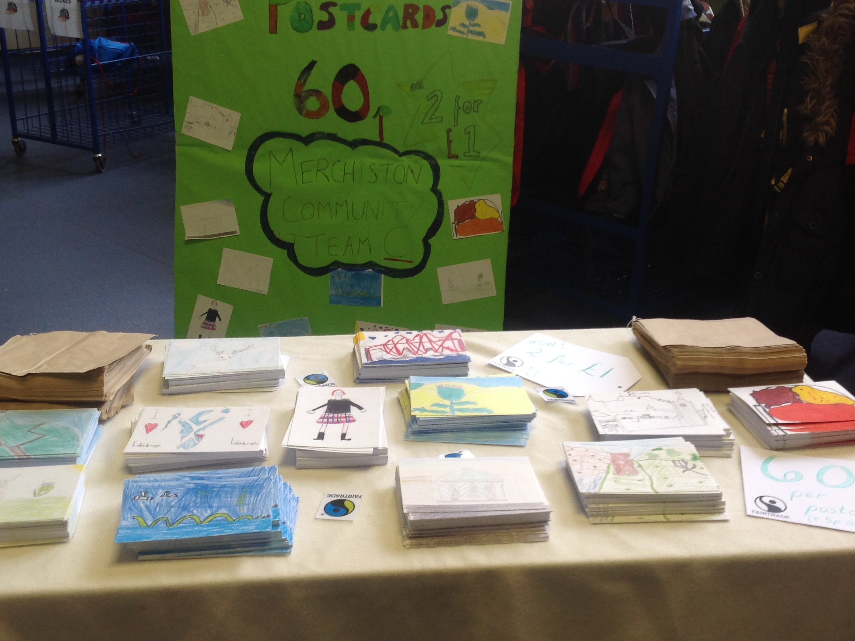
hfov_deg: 43.9
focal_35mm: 43
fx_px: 1062
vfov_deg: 33.6
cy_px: 335
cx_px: 428
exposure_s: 1/30
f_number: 2.4
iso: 50
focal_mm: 4.28
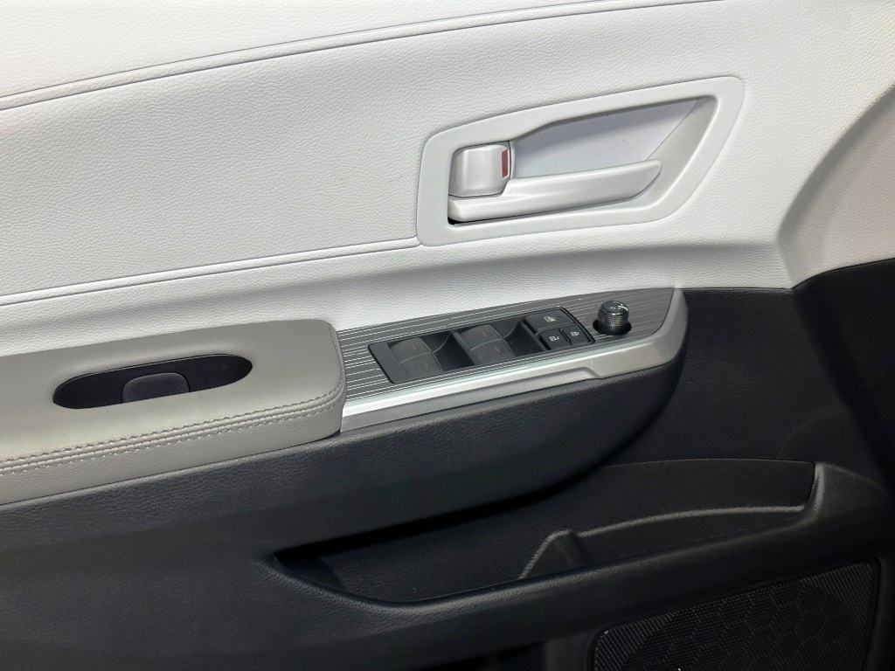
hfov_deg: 39.7
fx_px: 1241
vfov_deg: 30.3
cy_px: 336
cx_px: 448
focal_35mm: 48
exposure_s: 1/40
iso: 200
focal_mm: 6.86
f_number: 1.78
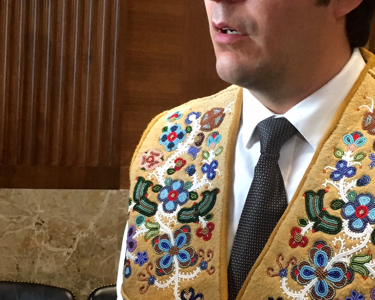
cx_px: 210
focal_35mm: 61
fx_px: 677
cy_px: 137
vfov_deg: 25.0
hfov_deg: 30.9
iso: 200
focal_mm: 4.15
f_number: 2.2
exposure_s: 1/30
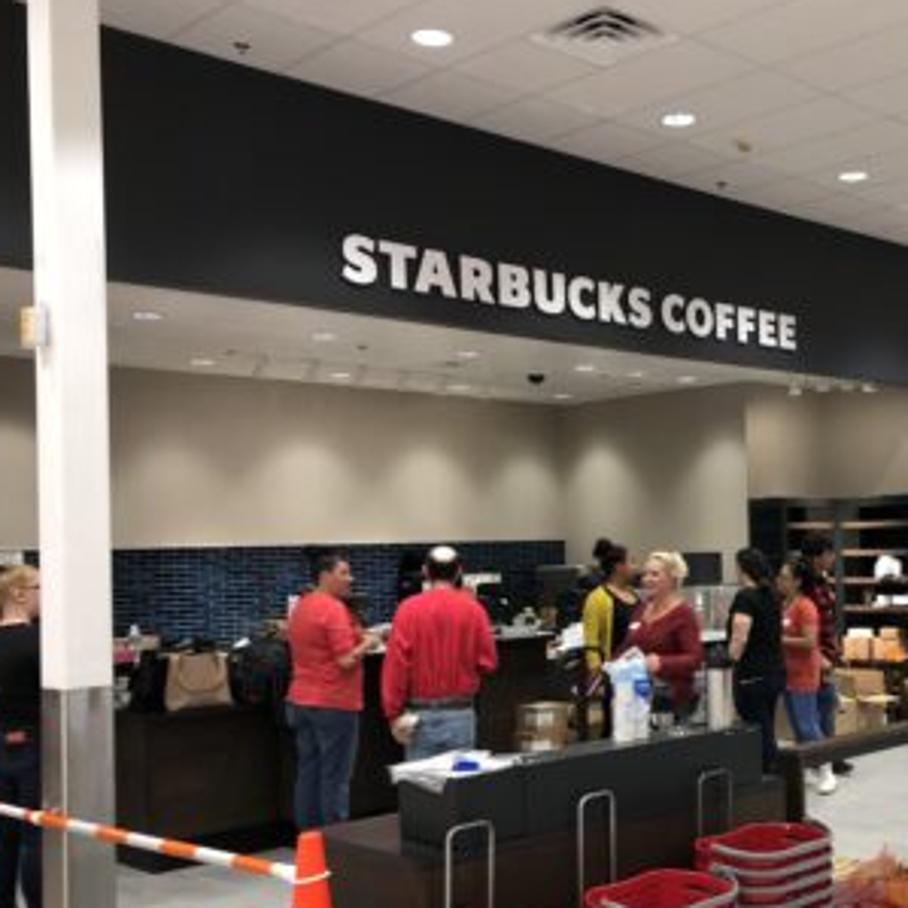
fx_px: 1306
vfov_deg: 38.2
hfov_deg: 37.1
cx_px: 718
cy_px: 538
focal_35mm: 44
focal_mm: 3.99
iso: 40
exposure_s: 1/21
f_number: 1.8
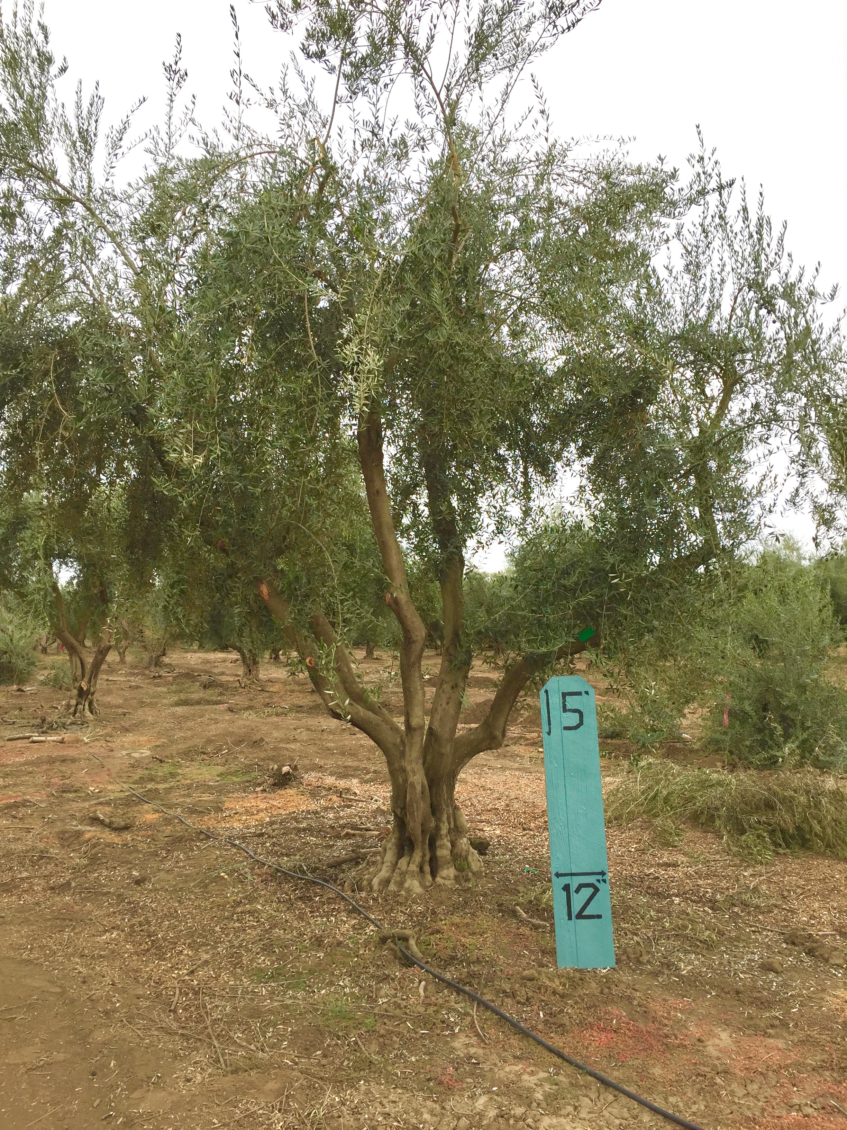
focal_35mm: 29
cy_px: 565
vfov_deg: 61.7
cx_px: 424
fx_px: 946
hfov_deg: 48.2
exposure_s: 1/670
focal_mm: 4.15
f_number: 2.2
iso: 32
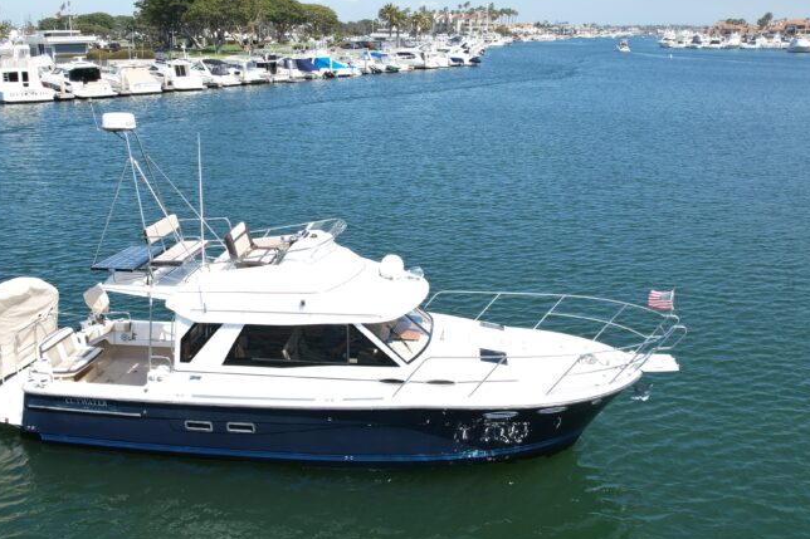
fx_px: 787
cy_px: 229
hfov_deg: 53.9
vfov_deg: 37.8
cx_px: 311
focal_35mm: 35
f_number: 2.8
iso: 100
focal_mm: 8.38
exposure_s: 1/1250
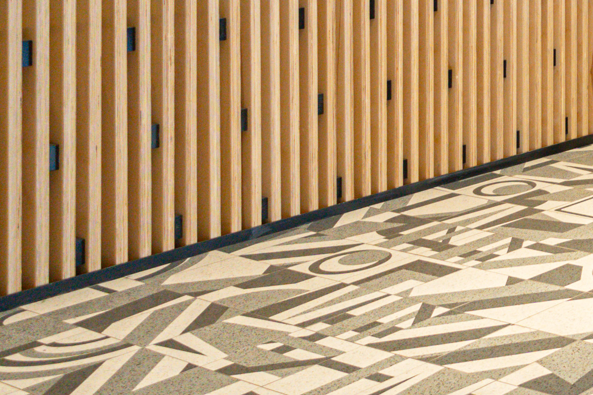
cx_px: 1083
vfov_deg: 19.6
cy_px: -91
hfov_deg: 20.7
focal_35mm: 65
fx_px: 1070
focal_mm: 11
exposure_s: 1/125
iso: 250
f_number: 1.8
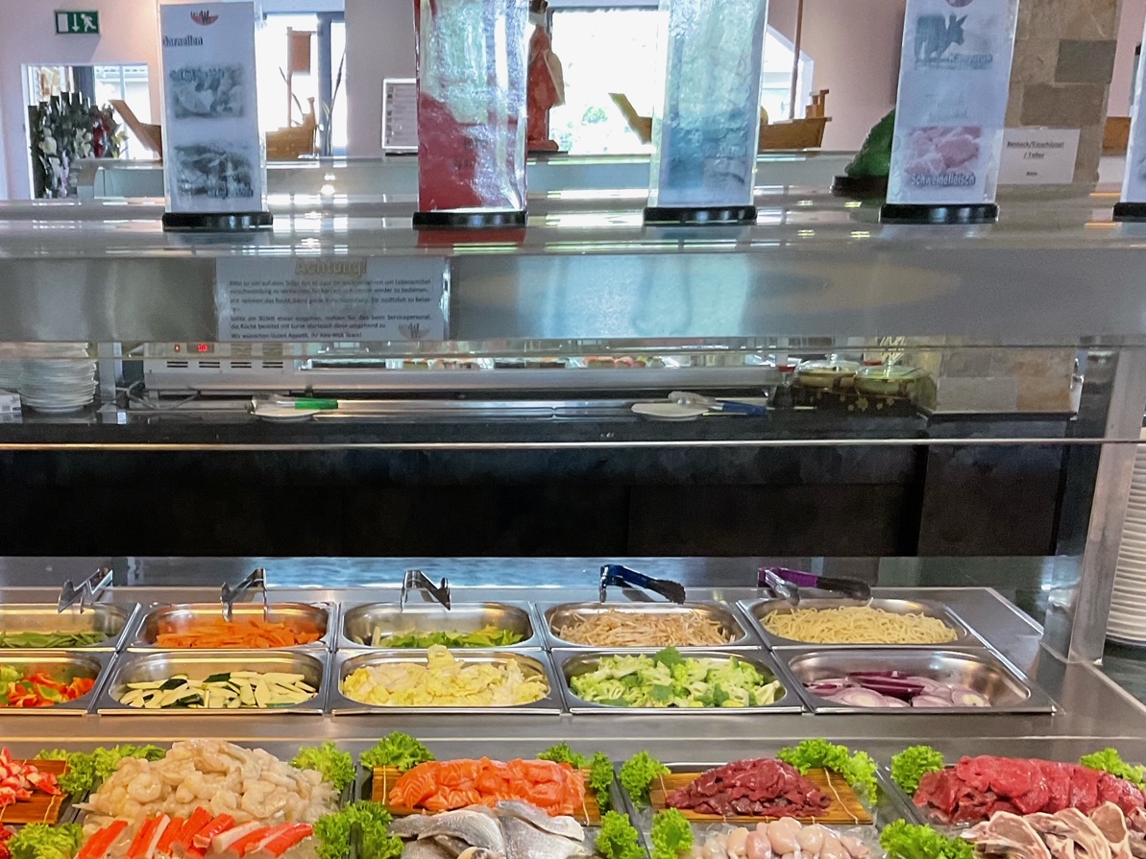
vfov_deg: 28.9
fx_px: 1622
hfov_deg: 38.2
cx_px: 335
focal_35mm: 49
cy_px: 704
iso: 125
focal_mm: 3
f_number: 1.8
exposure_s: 1/50
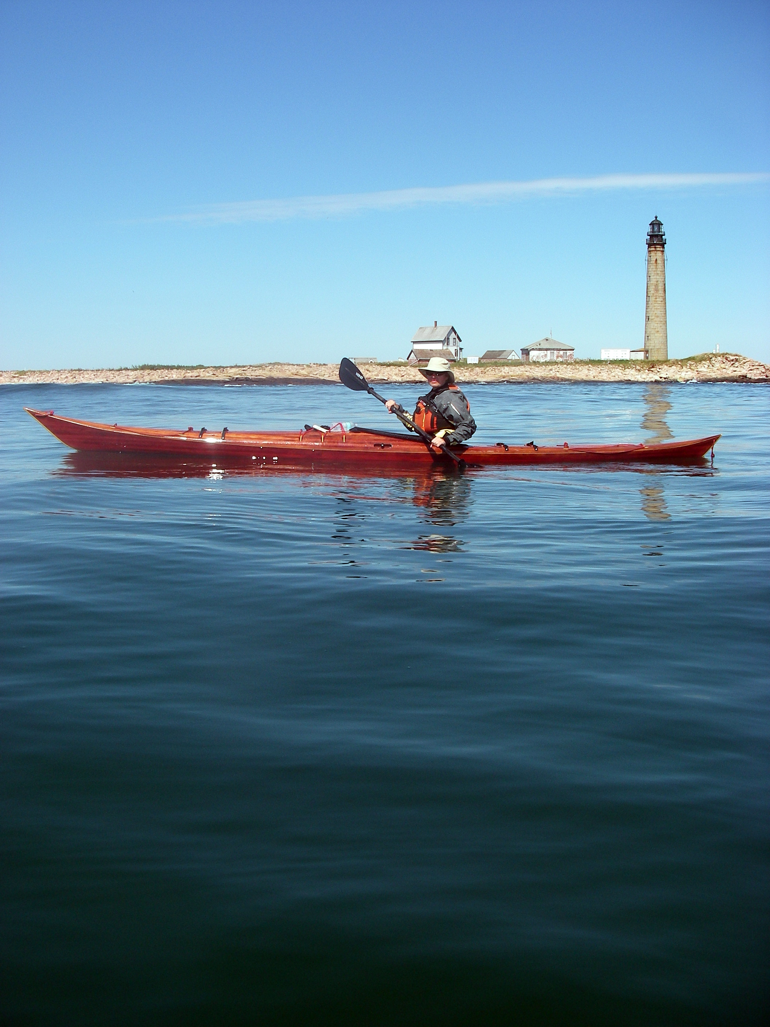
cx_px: 385
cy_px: 514
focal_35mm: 38
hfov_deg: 37.7
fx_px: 1127
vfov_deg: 49.0
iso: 64
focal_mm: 6.3
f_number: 6.6
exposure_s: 1/200
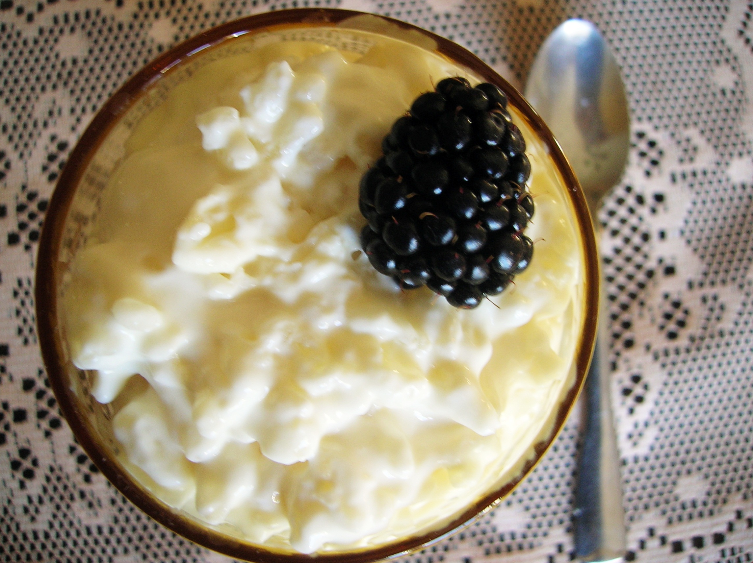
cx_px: 376
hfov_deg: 54.0
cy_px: 282
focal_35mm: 34
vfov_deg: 41.7
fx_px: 739
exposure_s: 1/12.2
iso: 50
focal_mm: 5.7
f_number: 2.9
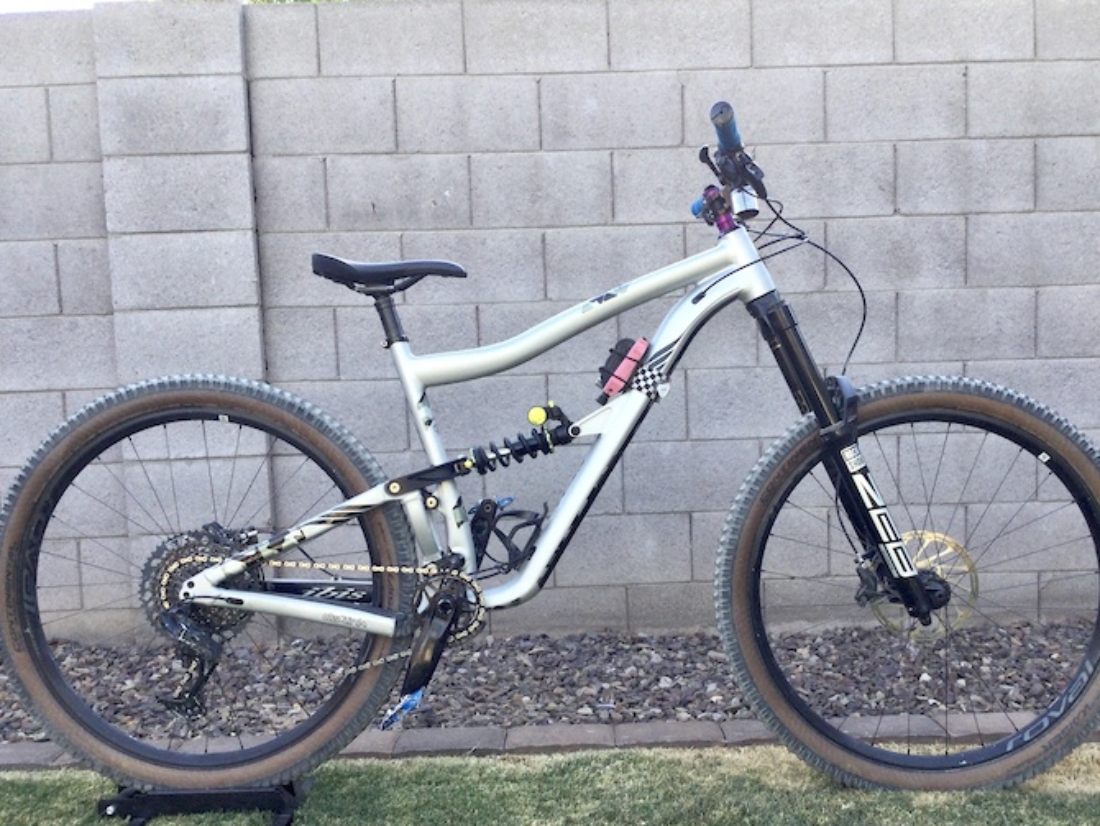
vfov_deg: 38.6
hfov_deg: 50.1
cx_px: 601
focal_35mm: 37
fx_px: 1176
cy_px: 480
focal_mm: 3.3
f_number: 2.4
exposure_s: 1/120
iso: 40
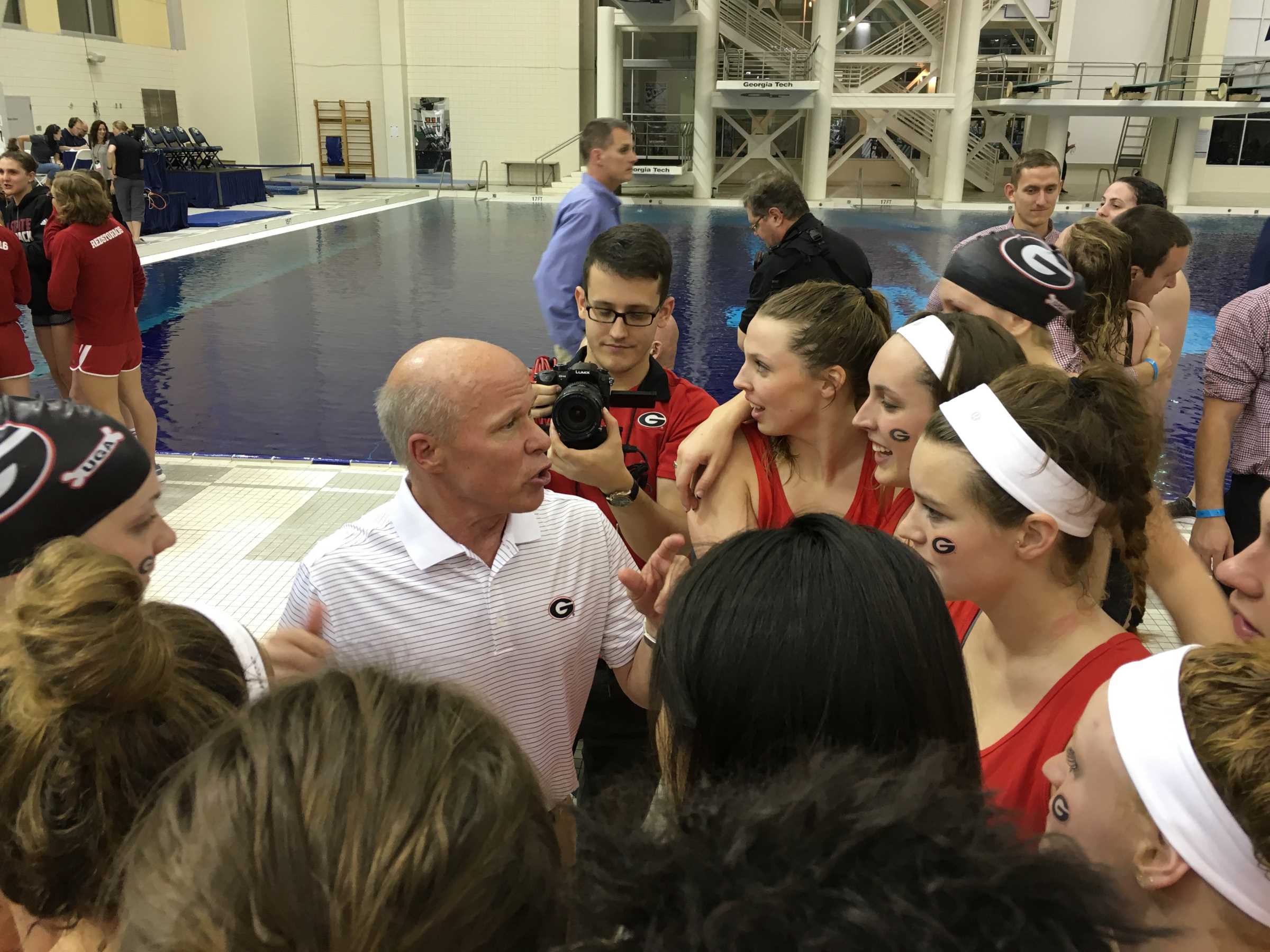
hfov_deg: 61.7
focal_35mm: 29
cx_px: 635
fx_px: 1064
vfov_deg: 48.2
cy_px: 476
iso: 64
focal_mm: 4.15
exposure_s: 1/30
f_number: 2.2
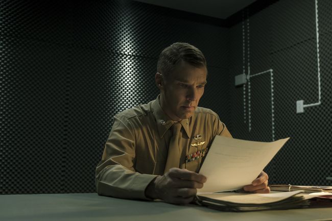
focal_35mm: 39
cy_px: 110
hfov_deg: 49.6
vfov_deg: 34.2
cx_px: 166
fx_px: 360
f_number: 2.8
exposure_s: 1/125
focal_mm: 25.7
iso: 1250
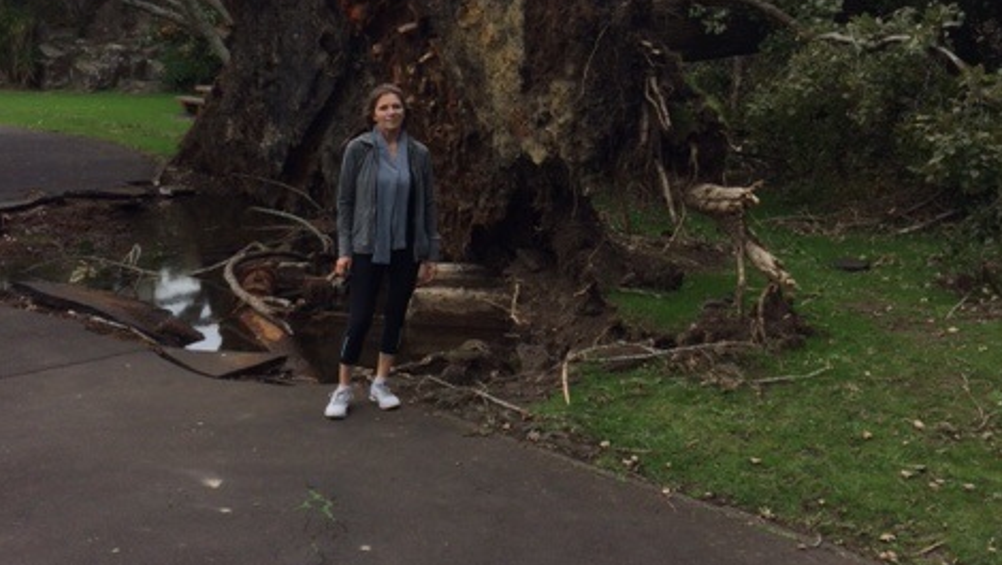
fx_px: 1143
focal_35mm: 43
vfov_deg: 27.4
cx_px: 507
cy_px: 136
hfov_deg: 47.3
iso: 32
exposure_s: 1/494
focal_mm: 4.15
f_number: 2.2
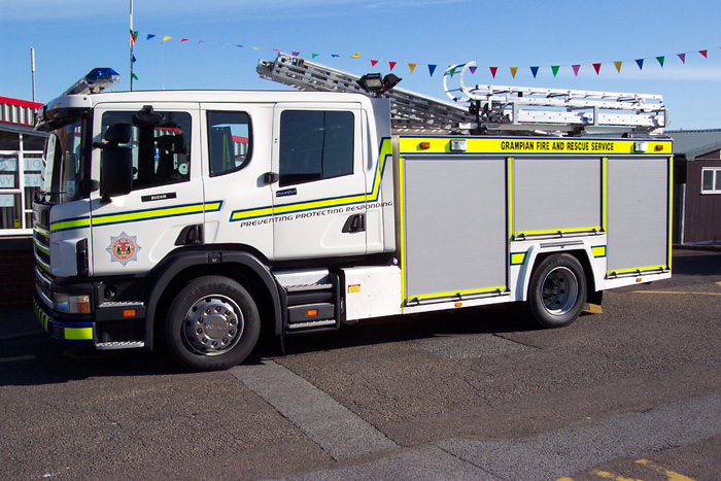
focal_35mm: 38
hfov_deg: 50.7
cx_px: 360
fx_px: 761
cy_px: 240
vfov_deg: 35.1
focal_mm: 8
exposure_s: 1/700
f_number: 4.8
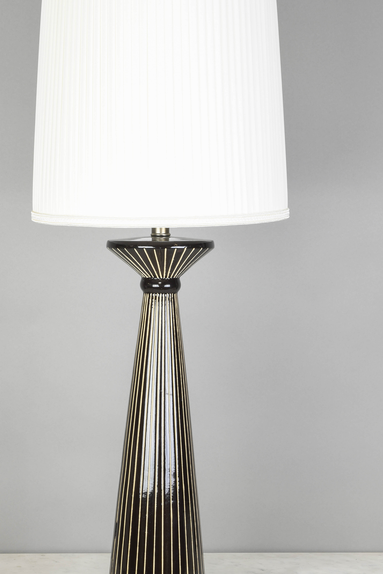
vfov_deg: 25.4
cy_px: 272
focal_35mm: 80
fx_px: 1276
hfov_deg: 17.1
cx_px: 161
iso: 100
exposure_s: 1/3
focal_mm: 38
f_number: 9
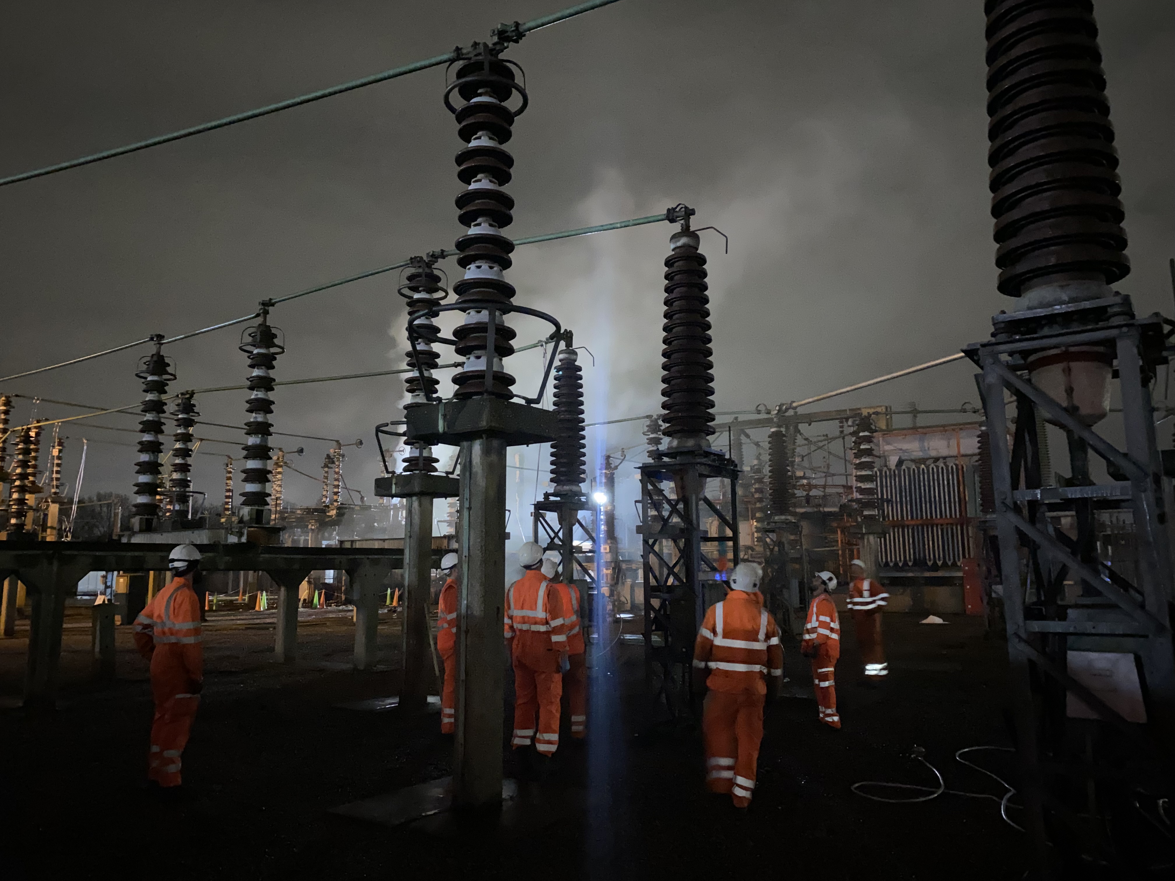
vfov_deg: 53.1
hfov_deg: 67.3
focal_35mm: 26
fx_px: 883
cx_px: 588
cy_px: 440
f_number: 1.8
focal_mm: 4.25
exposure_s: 1/4
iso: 1250
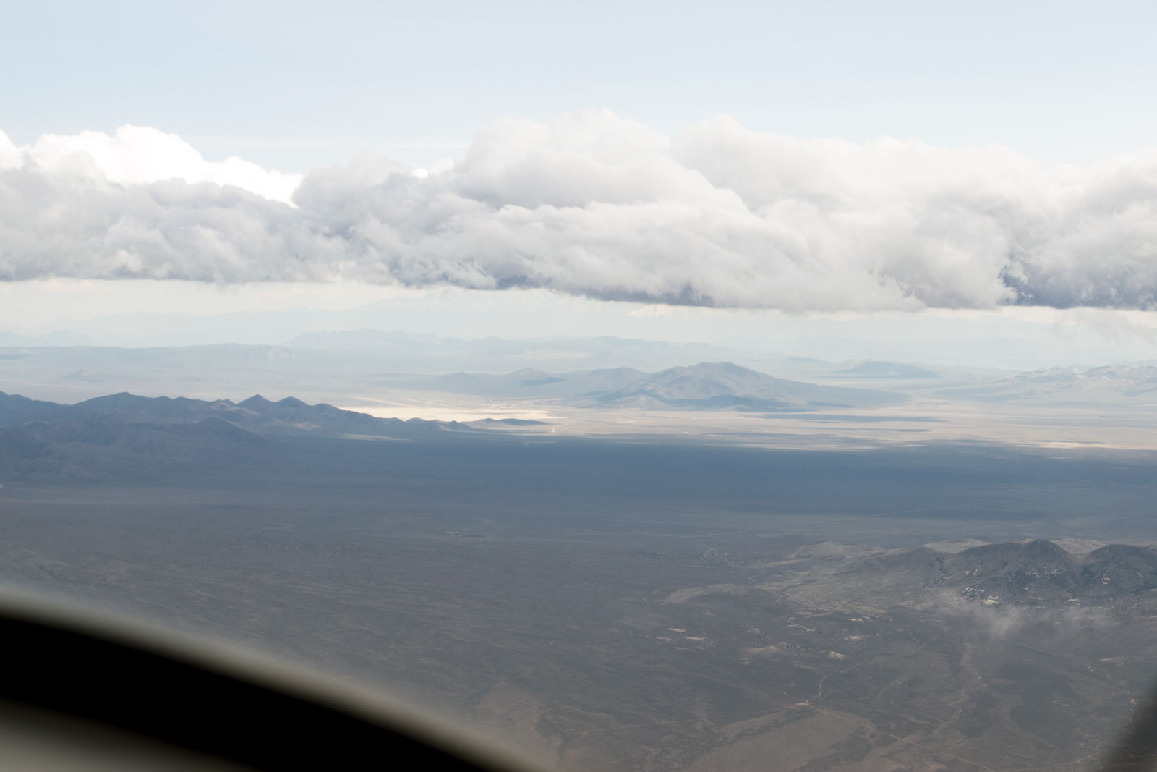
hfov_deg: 19.5
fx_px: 3375
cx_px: 578
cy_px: 386
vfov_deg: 13.0
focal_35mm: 105
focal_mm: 70
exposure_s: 1/500
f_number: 8
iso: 140
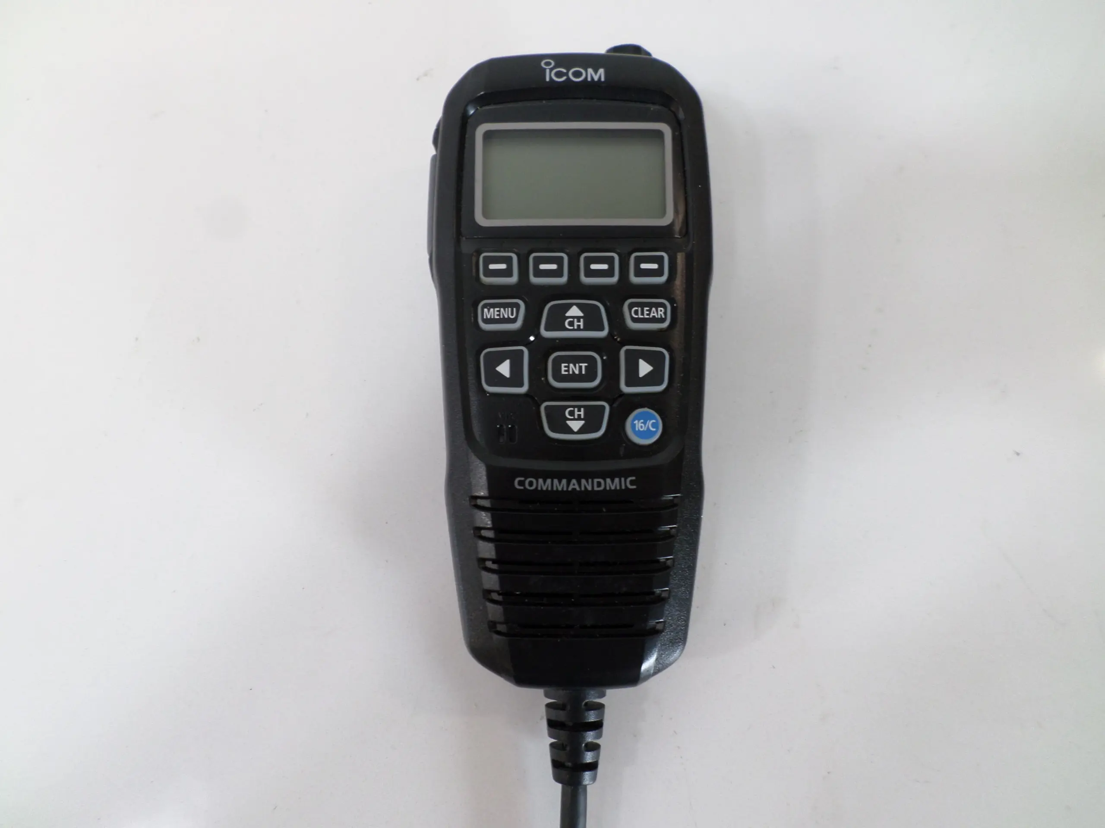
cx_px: 552
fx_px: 798
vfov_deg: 54.9
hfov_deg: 69.4
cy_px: 414
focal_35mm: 25
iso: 100
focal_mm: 4.5
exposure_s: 1/30
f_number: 2.5
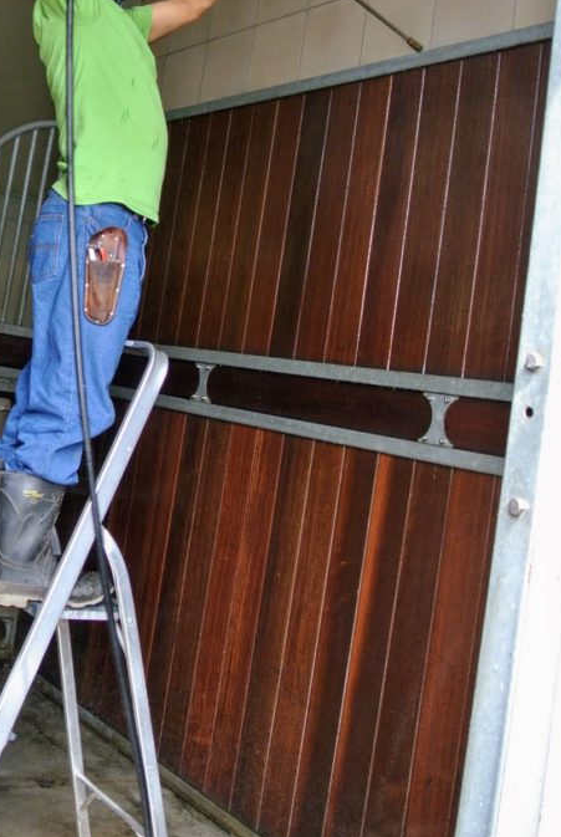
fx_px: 1071
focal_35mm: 46
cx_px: 142
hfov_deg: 28.9
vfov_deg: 41.7
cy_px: 232
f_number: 3.5
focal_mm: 10
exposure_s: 1/80
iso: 200
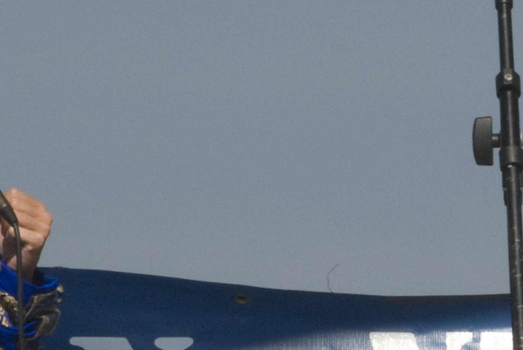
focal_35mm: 672
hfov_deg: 3.1
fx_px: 9773
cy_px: 156
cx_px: 120
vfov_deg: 2.1
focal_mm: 200
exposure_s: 1/200
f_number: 20
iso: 400
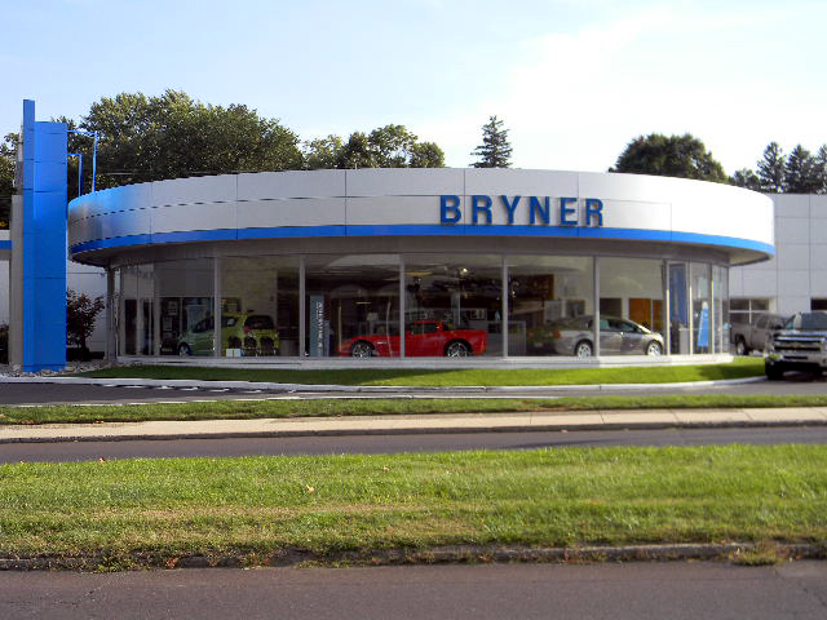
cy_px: 310
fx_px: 1123
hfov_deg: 40.4
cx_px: 414
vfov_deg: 30.9
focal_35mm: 47
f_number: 3.9
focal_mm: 8.6
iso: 80
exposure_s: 1/400
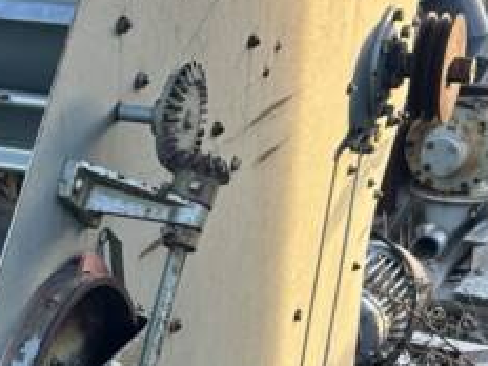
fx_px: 1621
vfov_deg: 12.8
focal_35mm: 115
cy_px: 322
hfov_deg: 16.6
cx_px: -61
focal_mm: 5.7
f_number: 1.5
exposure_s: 1/212
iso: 40
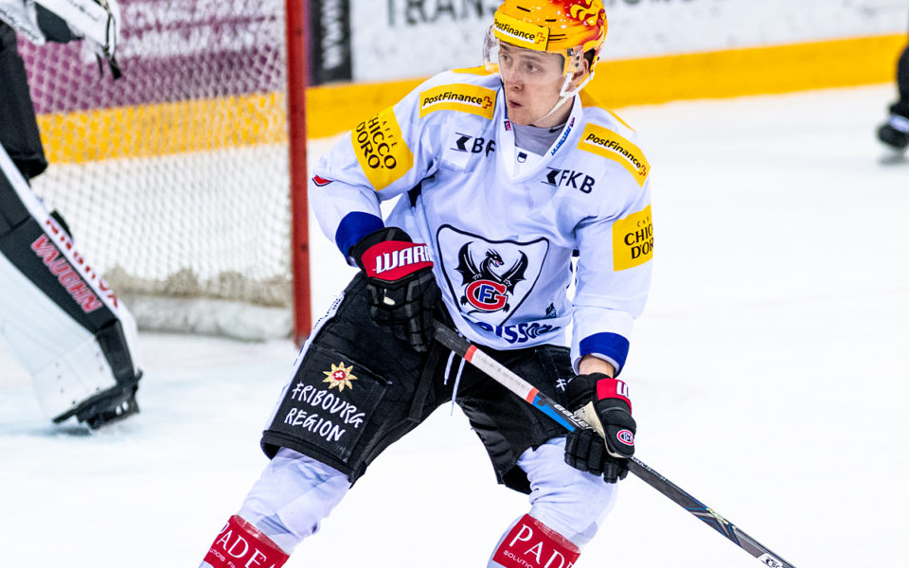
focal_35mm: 489
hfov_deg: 4.3
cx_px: 373
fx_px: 12114
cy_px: 348
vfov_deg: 2.7
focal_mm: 300
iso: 2000
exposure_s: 1/800
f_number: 3.5
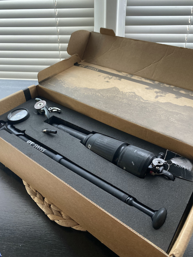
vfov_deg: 67.3
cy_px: 128
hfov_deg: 53.1
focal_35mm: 26
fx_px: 193
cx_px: 96
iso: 125
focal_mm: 4.25
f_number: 1.8
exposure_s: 1/114
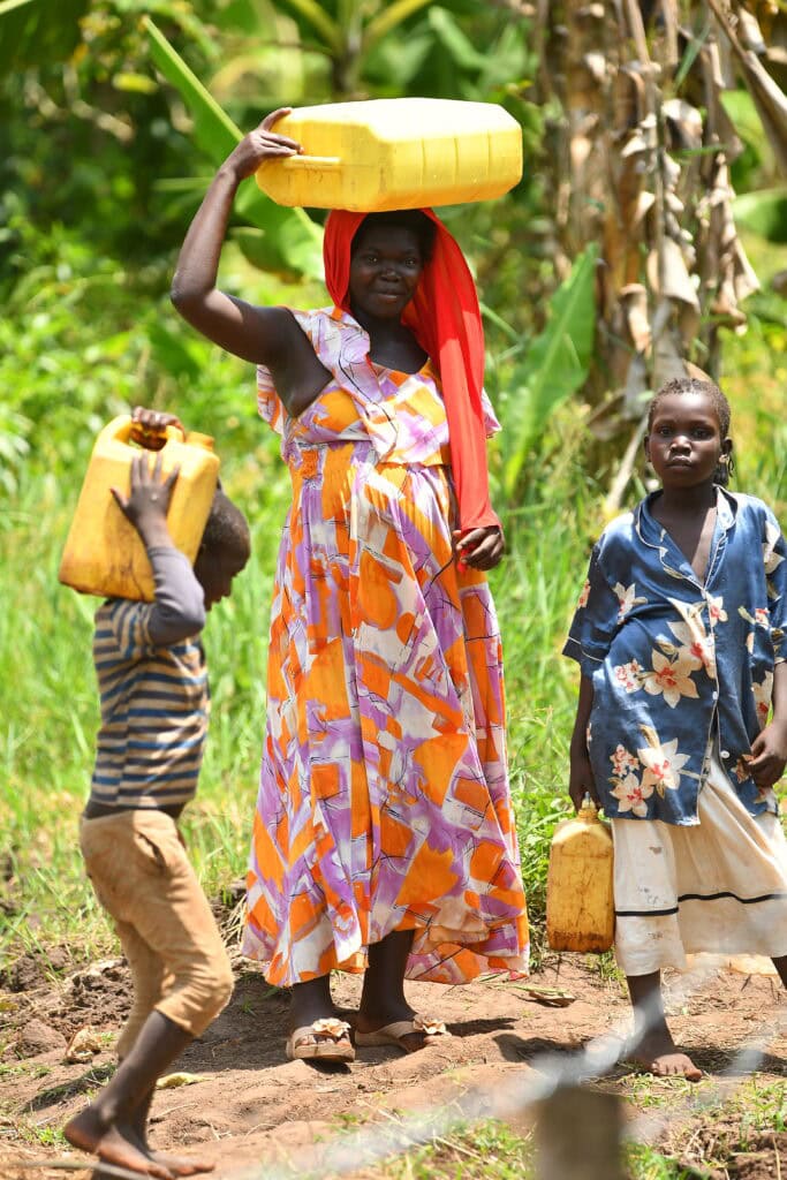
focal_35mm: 300
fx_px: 9833
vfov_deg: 6.9
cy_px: 590
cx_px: 394
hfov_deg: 4.6
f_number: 2.8
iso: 250
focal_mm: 200
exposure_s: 1/1600
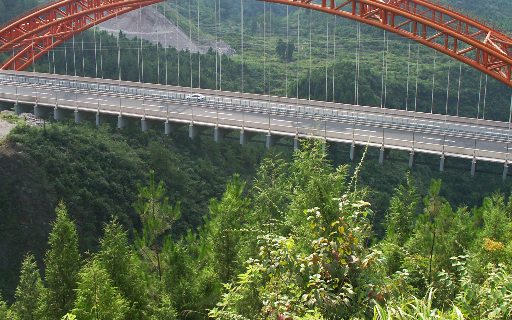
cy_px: 142
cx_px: 241
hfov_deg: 41.0
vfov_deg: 26.3
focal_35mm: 49
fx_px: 684
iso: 64
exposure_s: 1/200
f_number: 5.6
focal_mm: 7.2
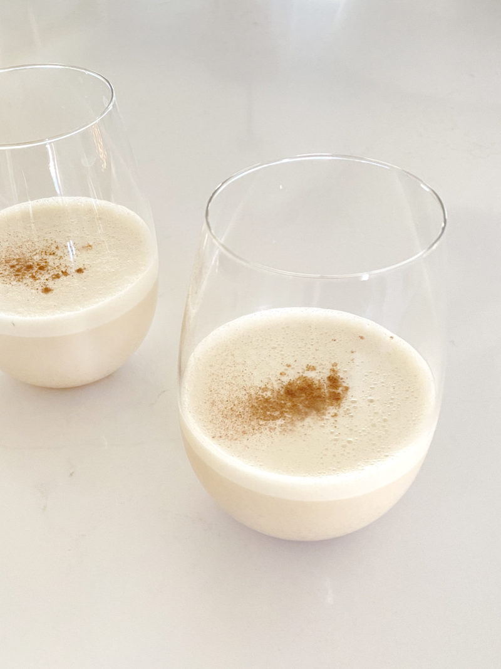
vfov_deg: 67.3
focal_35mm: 26
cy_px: 334
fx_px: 502
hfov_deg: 53.1
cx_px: 250
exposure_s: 1/46
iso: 400
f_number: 1.8
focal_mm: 4.25
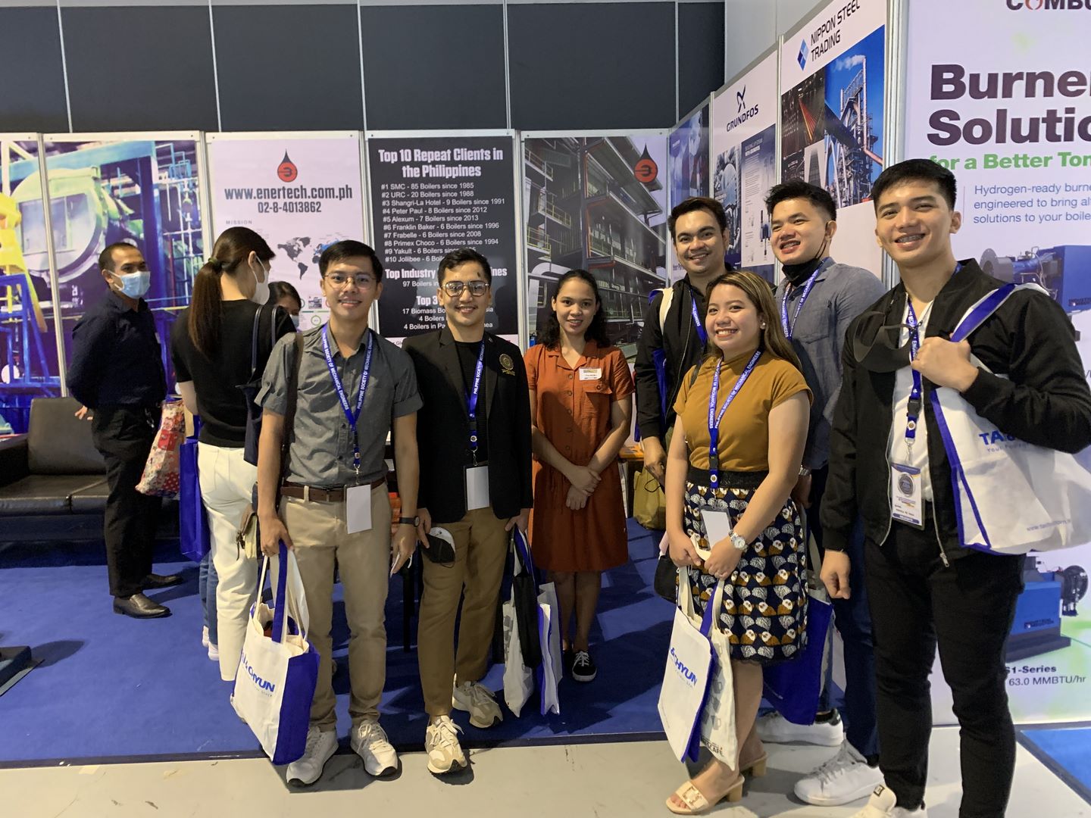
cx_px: 546
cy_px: 409
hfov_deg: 67.3
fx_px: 819
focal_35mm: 26
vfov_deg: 53.1
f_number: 1.8
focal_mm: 4.25
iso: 500
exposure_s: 1/30
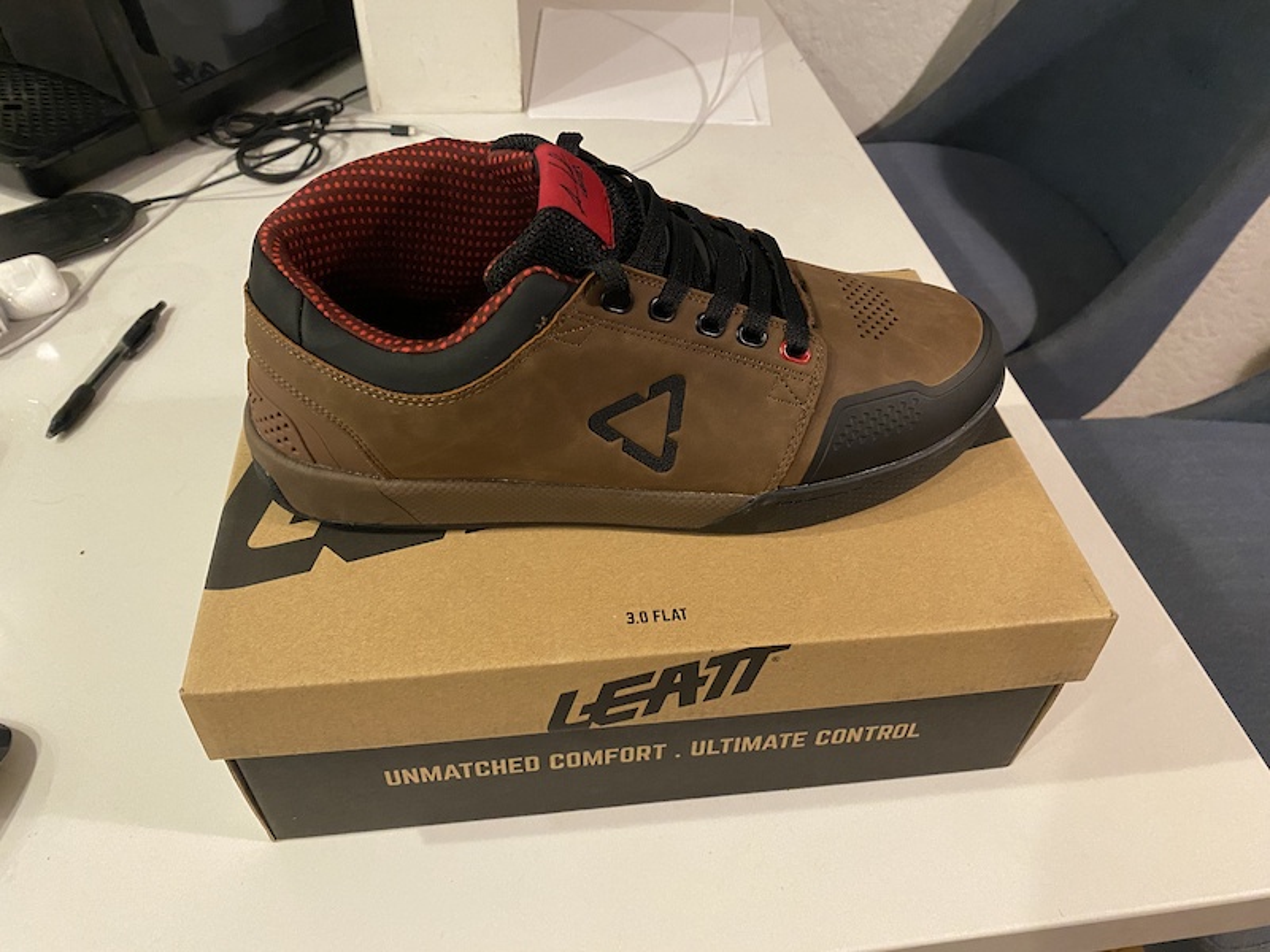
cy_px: 476
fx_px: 954
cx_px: 635
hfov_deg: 67.3
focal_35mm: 26
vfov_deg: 53.1
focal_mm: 4.25
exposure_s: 1/40
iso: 500
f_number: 1.8
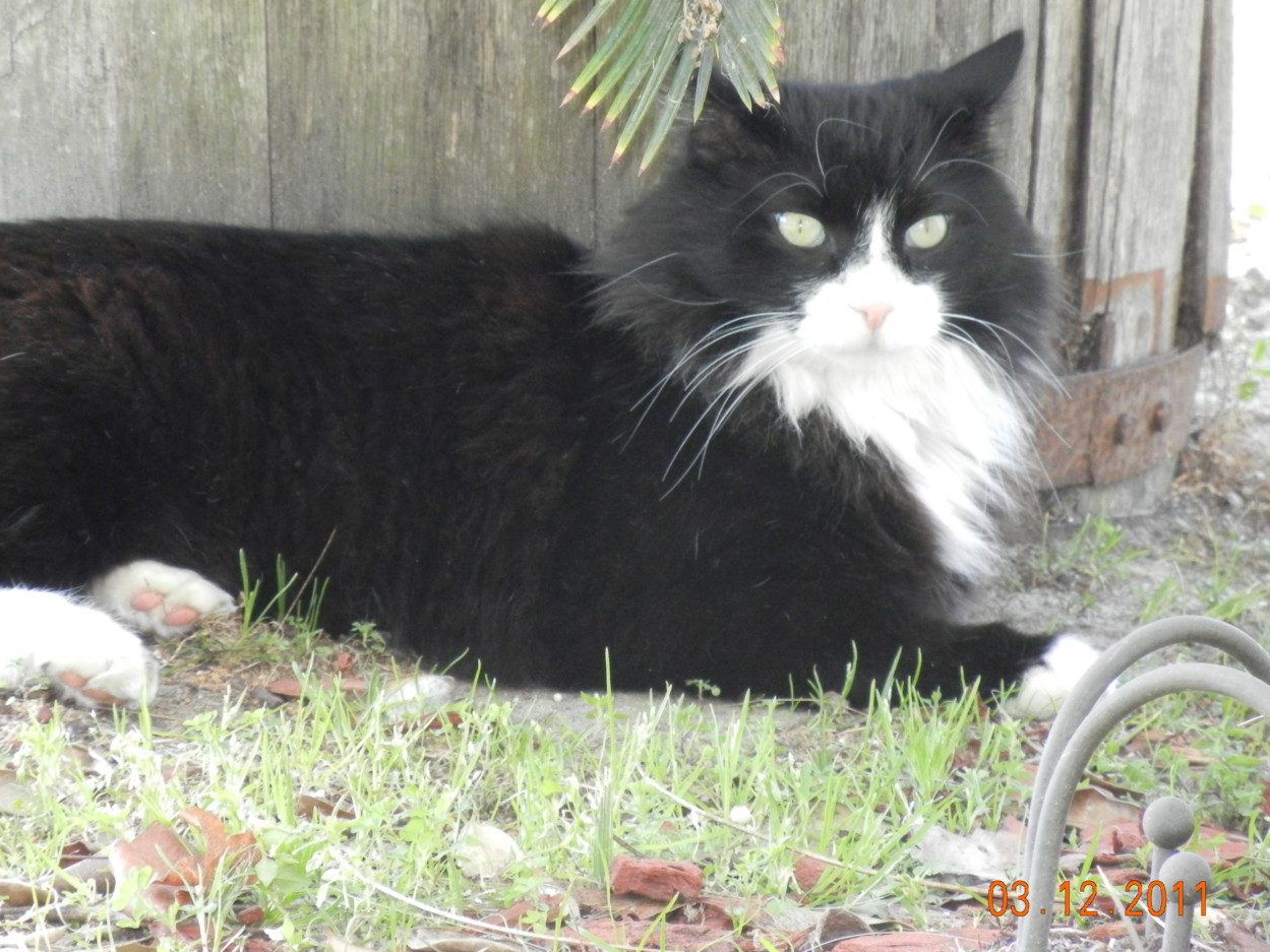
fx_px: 11081
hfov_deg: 6.6
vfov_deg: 4.9
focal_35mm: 302
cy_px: 464
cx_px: 568
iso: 800
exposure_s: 1/60
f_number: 5.1
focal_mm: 47.2
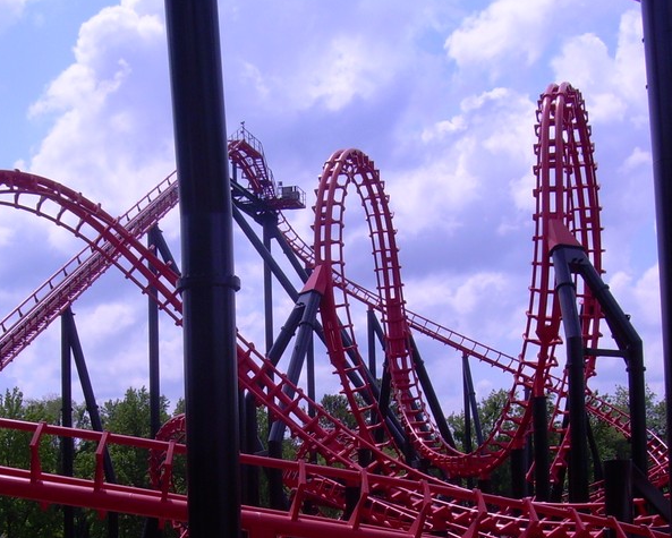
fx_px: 1273
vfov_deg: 23.6
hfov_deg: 29.5
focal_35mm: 64
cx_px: 264
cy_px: 413
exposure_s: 1/771
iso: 50
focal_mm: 6.3
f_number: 4.6
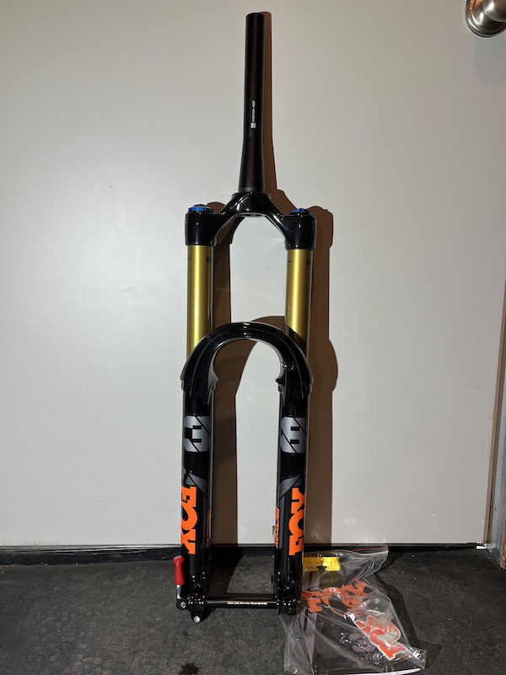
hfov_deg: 53.1
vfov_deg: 67.3
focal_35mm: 26
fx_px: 507
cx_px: 253
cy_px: 338
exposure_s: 1/120
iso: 80
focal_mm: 5.1
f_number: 1.6
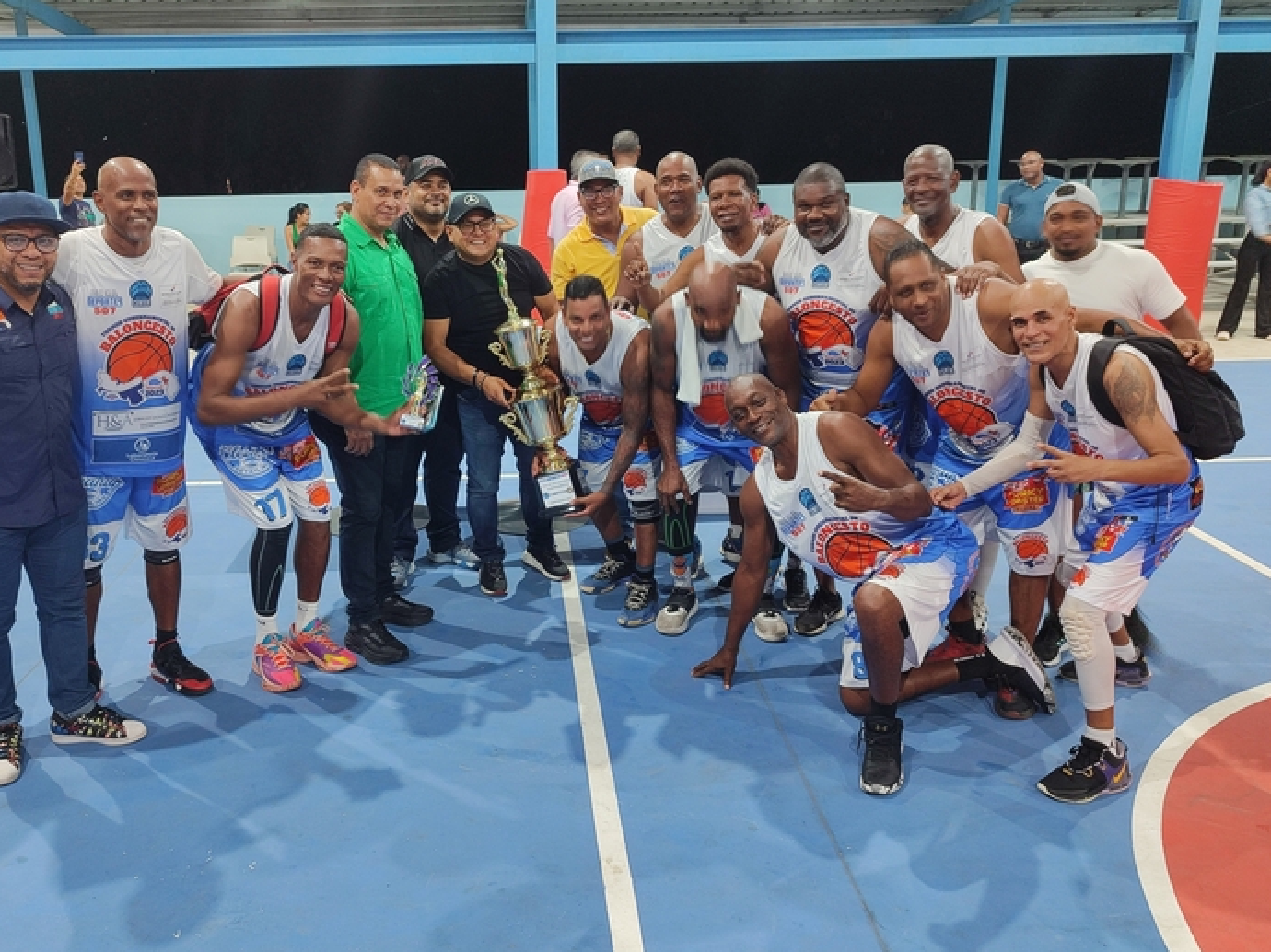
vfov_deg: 48.1
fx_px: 1064
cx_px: 551
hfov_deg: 61.4
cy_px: 433
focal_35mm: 29
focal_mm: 5.95
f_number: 1.89
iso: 391
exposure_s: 1/20
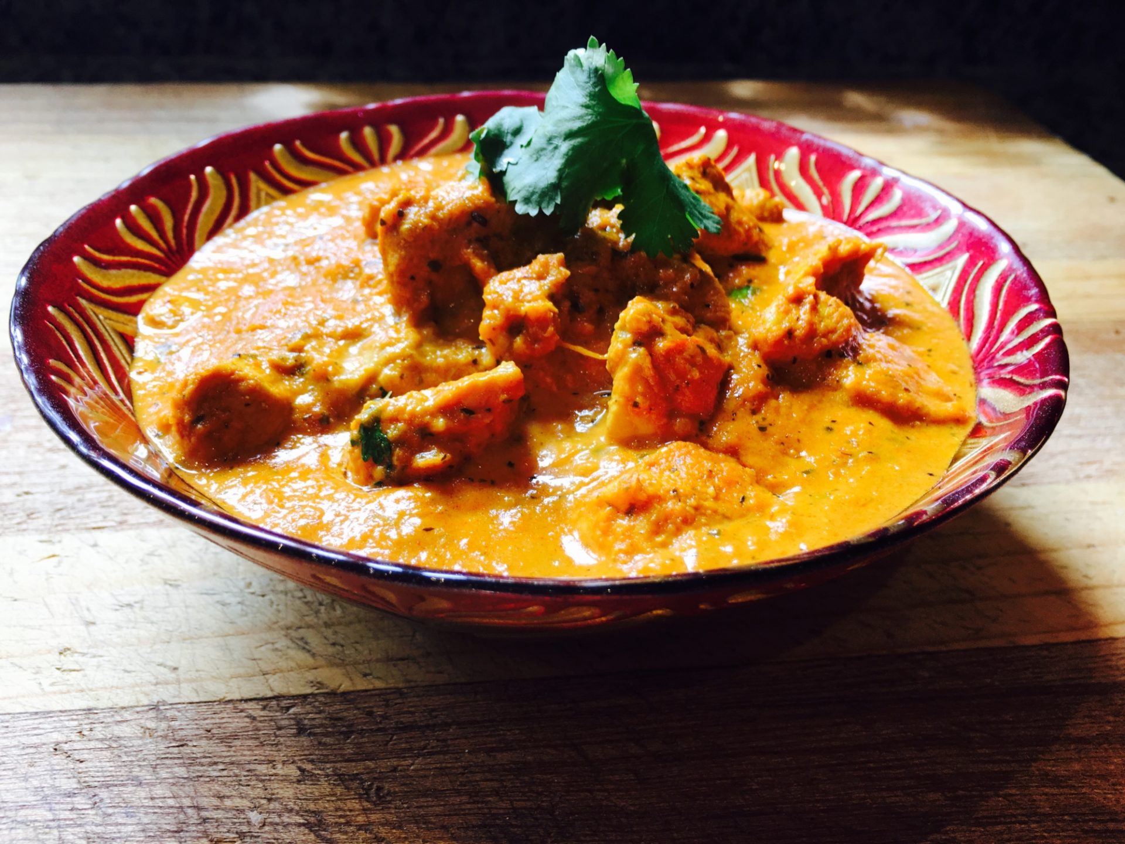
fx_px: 942
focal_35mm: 29
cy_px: 422
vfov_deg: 48.2
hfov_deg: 61.7
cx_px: 562
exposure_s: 1/50
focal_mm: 4.15
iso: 32
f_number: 2.2
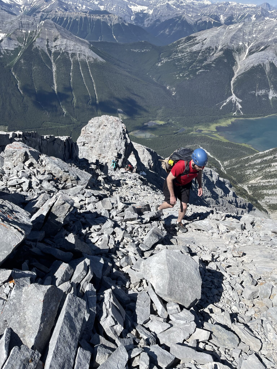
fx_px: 277
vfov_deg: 67.3
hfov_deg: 53.1
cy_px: 184
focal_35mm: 26
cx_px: 138
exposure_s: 1/4049
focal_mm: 5.1
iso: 32
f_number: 1.6
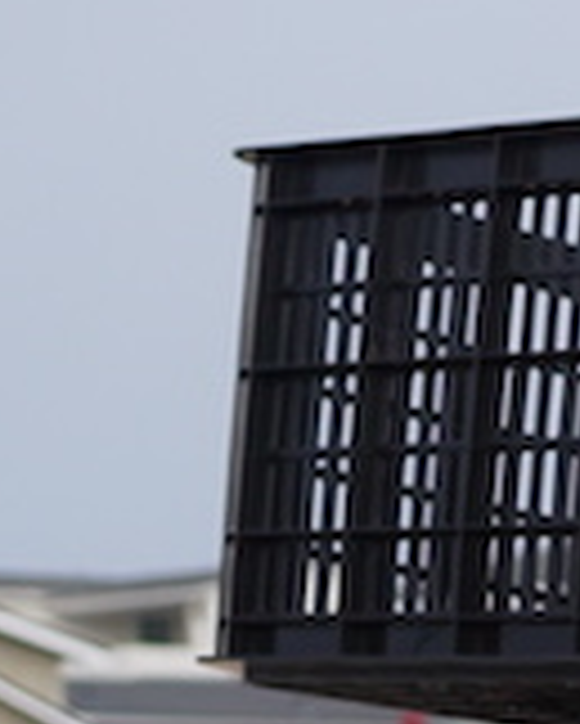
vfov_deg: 9.6
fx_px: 4202
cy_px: 1059
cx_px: 2527
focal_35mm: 196
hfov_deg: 6.2
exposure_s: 1/1000
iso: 100
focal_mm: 16
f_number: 2.8
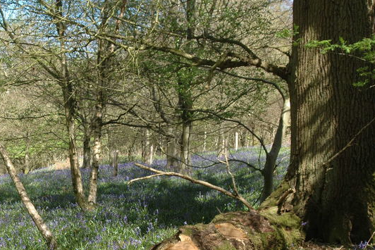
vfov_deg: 19.0
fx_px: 740
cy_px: 194
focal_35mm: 71
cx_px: 92
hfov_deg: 28.0
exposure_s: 1/200
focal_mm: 28
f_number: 7.1
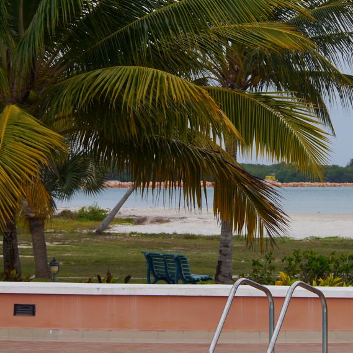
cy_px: 132
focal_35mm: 159
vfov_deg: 11.0
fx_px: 1834
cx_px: 252
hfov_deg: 11.0
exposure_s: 1/320
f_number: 6.3
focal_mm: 40
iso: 160
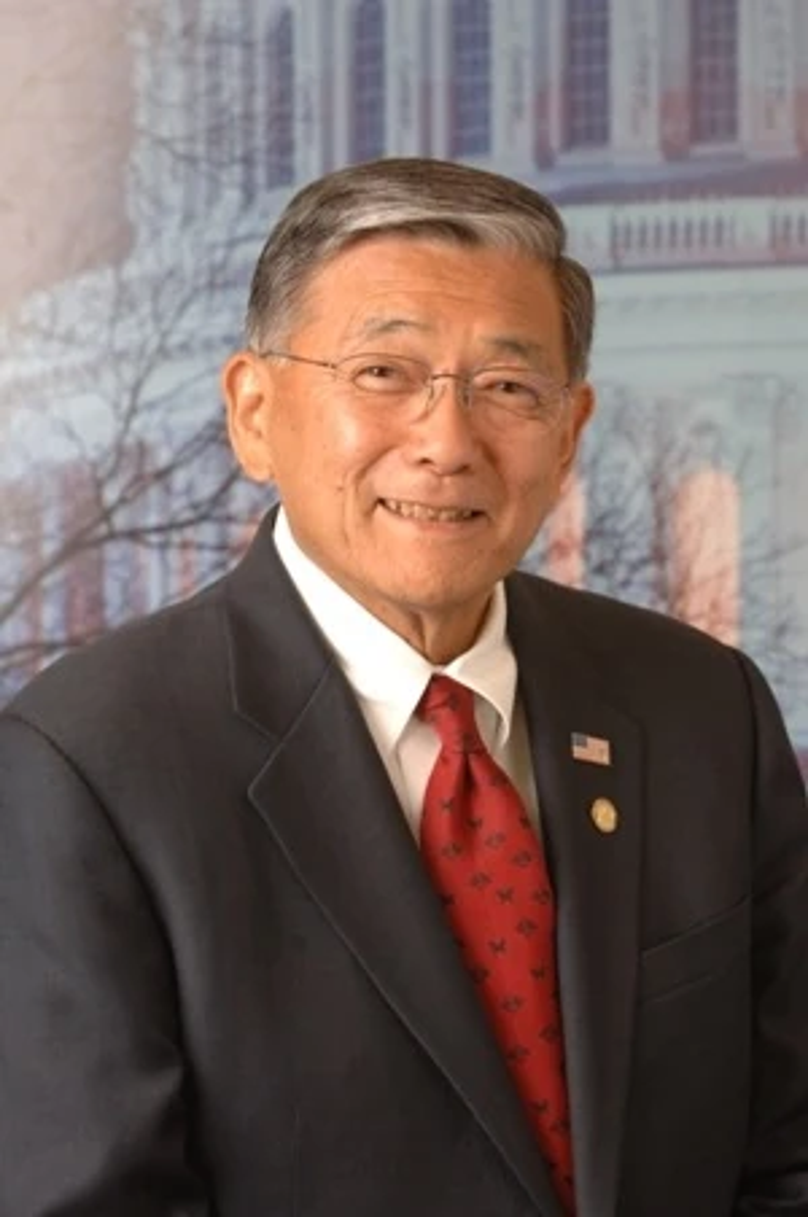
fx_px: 5065
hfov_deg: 9.1
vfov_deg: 13.7
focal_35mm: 150
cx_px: 404
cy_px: 608
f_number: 6.3
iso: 250
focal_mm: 100
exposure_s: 1/125
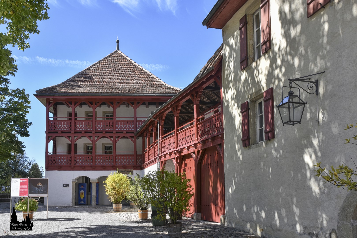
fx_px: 357
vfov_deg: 36.9
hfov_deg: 53.1
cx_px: 178
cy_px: 119
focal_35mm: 36
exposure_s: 1/250
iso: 200
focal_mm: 24
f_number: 8
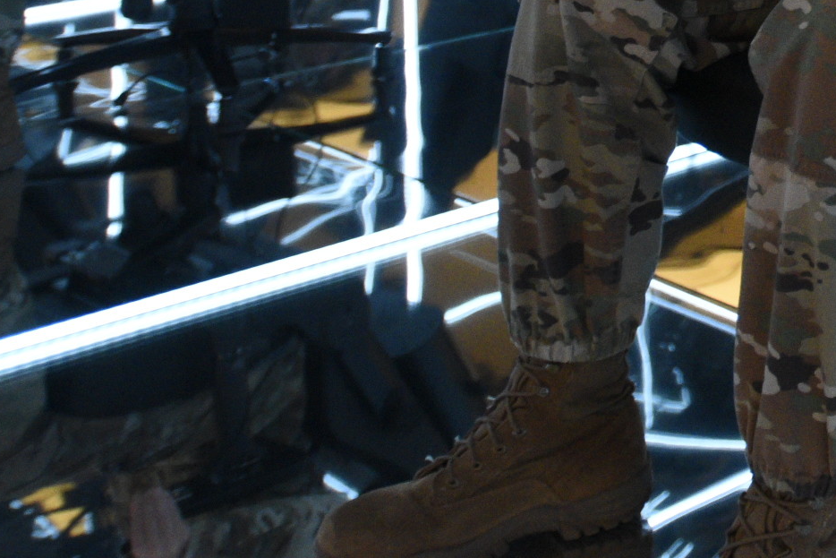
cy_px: -241
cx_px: 1105
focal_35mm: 67
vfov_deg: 18.4
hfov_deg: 25.6
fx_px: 1556
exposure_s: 1/100
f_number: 3.2
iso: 3200
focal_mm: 17
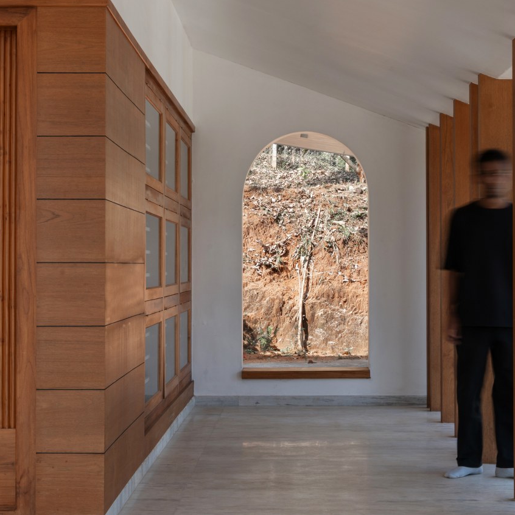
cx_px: 319
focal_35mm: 63
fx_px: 1060
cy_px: 257
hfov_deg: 27.2
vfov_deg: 27.3
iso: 100
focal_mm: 33
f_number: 9
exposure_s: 1/80
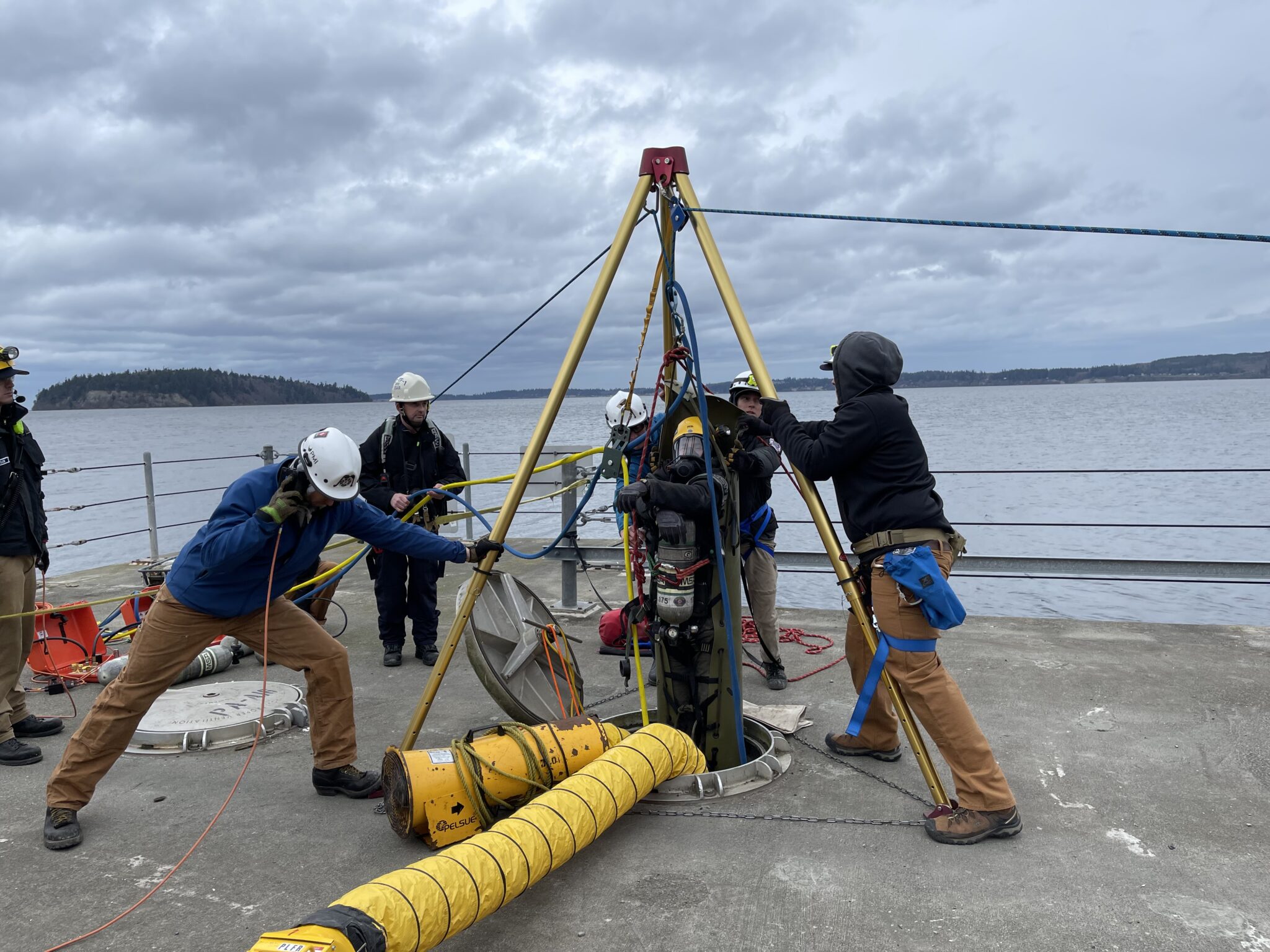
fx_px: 954
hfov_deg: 67.3
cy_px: 476
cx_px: 635
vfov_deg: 53.1
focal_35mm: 26
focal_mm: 5.1
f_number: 1.6
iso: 32
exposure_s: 1/1323
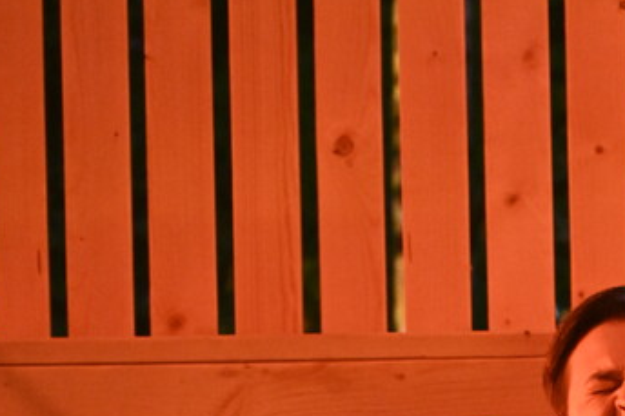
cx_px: 1432
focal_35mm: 1349
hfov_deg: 1.5
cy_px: 844
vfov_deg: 1.0
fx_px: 23408
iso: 3200
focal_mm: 290
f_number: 4
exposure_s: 1/320
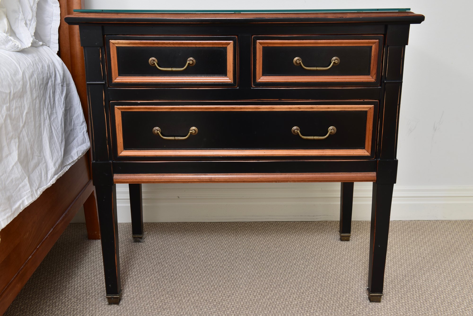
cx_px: 236
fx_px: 499
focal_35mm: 38
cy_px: 158
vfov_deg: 35.1
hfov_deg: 50.7
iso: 100
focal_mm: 38
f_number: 11
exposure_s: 1/60
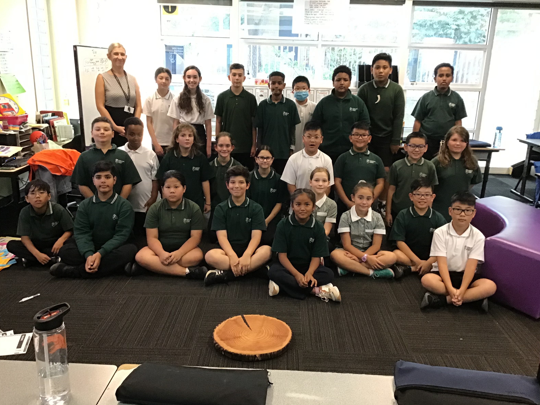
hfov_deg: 56.8
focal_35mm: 32
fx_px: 499
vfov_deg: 44.2
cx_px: 269
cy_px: 208
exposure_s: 1/33
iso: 250
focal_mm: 3.3
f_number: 2.4
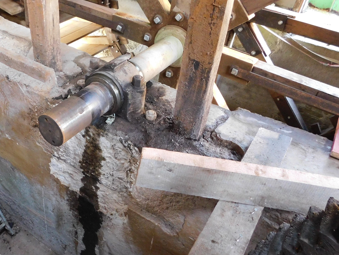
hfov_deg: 50.2
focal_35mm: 36
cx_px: 106
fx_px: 353
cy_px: 110
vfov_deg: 39.6
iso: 450
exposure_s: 1/8
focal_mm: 4
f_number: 3
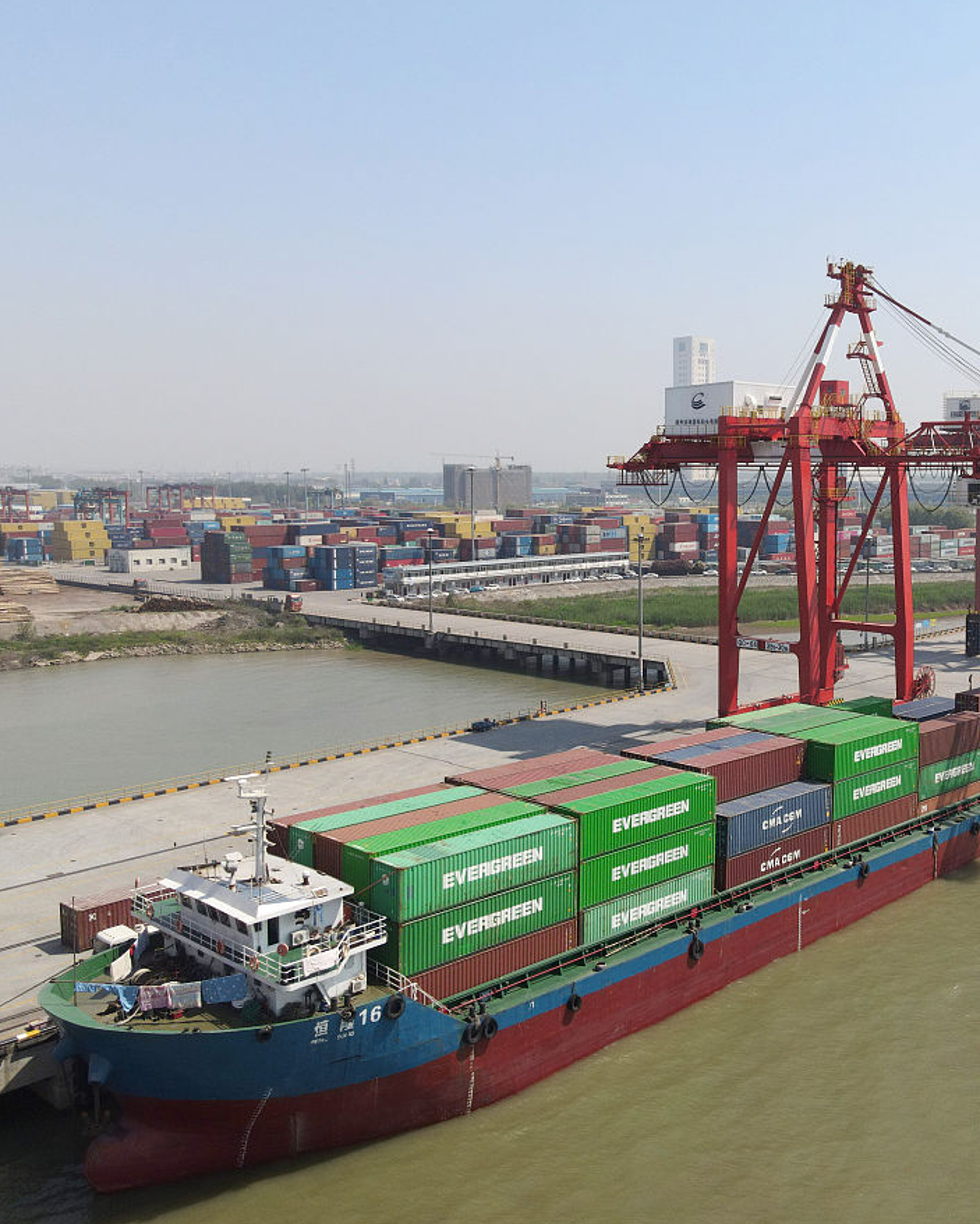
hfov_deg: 44.2
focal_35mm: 32
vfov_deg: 55.6
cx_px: 746
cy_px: 620
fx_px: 1160
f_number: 2.8
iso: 100
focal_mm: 4.5
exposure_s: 1/1250
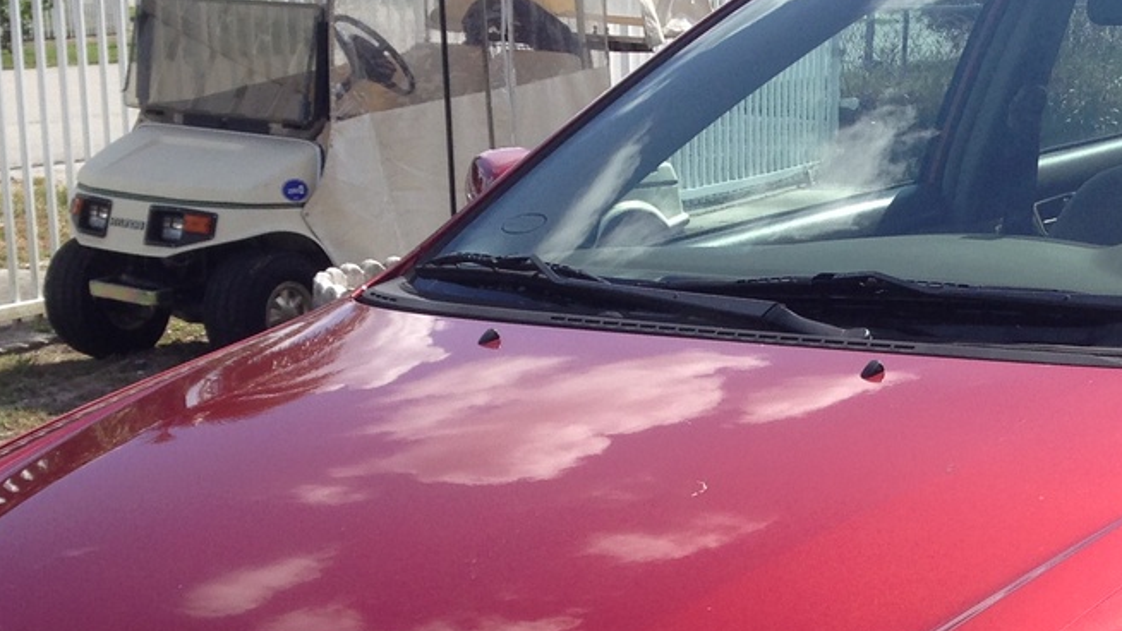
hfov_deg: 23.8
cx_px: 918
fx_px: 2618
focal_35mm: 88
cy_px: 722
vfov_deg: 13.4
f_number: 2.4
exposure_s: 1/1232
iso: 50
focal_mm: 4.12
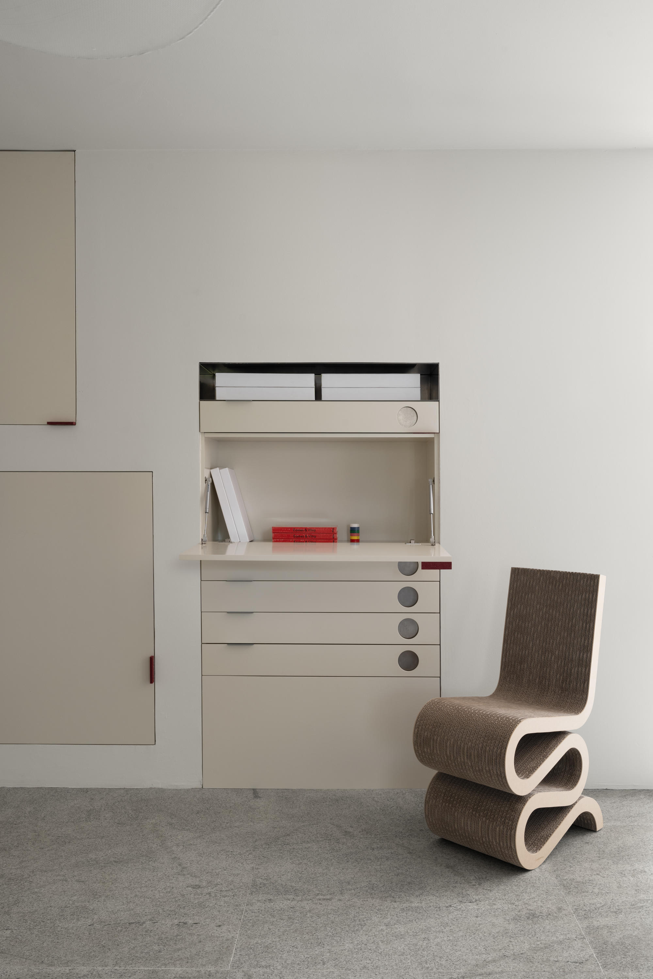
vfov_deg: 59.3
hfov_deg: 41.6
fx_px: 860
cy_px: 490
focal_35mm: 32
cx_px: 326
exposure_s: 1.3
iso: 160
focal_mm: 31.6
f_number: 11
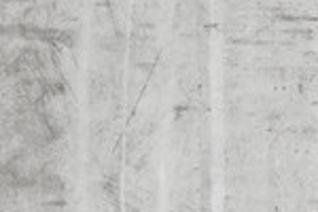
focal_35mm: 266
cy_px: 282
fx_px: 2349
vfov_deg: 5.1
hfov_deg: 7.4
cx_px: 628
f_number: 4.5
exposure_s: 1/80
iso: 400
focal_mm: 26
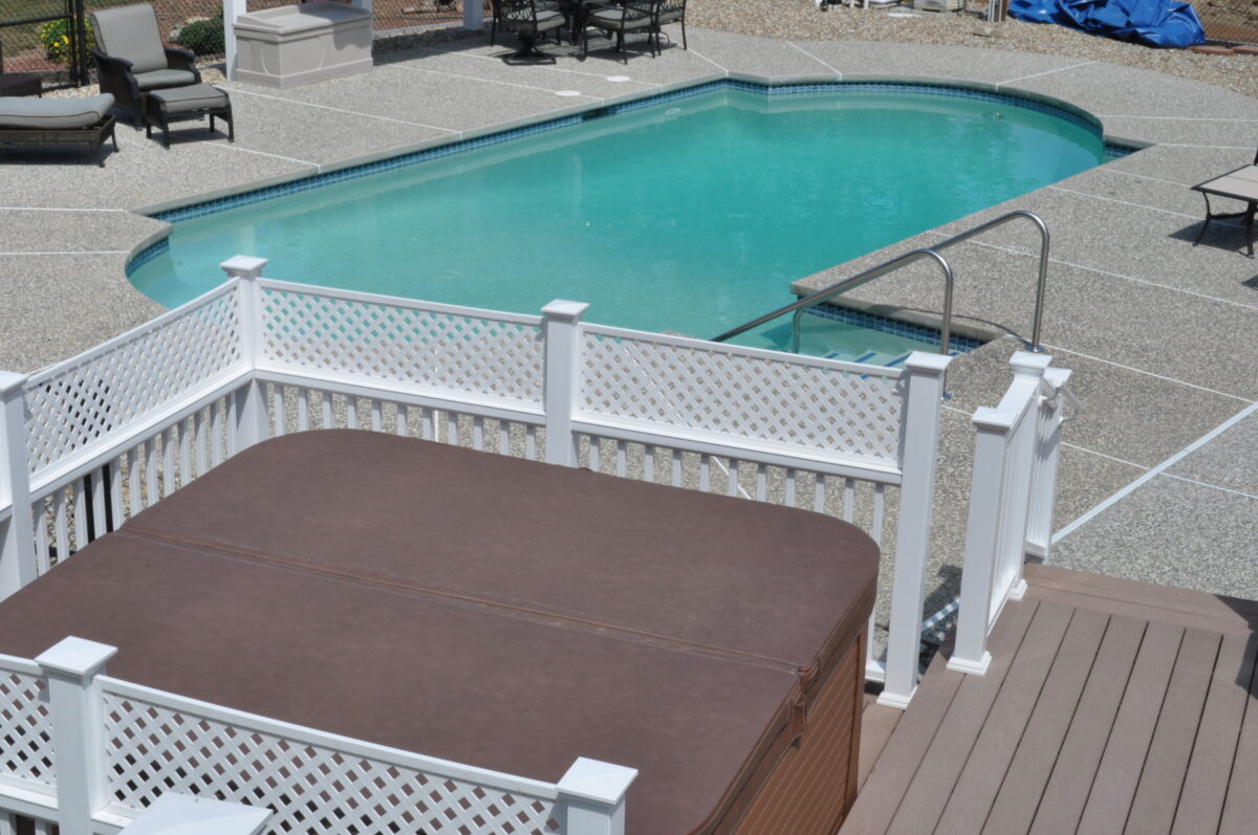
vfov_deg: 23.7
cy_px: 418
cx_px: 629
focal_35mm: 57
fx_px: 1989
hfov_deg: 35.1
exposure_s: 1/60
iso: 200
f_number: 22
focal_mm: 38
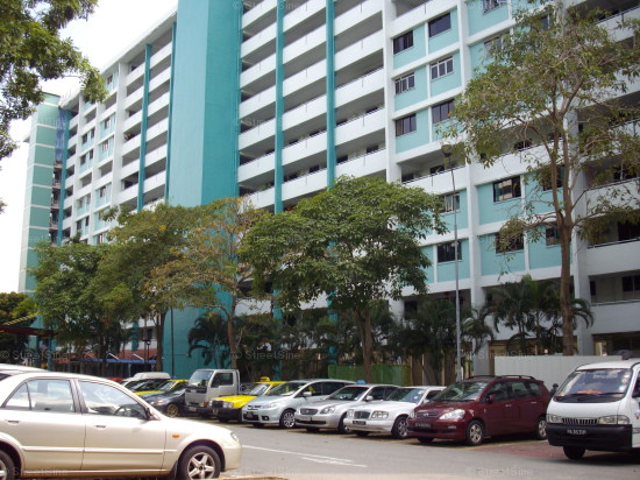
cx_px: 320
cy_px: 240
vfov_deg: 38.6
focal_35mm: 37
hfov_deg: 50.2
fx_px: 684
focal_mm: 6.2
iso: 80
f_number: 5.6
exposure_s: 1/80
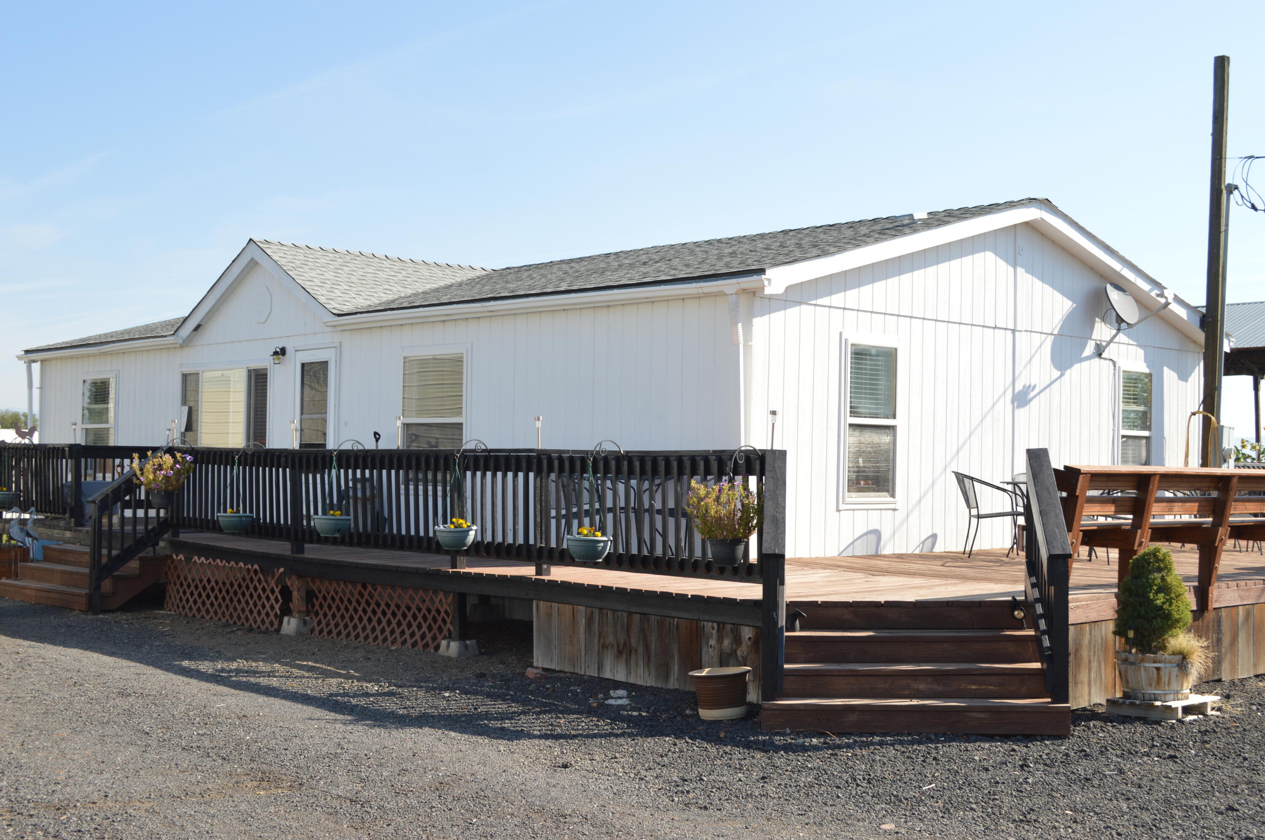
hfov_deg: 46.4
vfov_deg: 31.8
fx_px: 1474
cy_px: 420
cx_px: 632
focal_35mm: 42
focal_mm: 28
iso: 100
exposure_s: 1/200
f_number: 6.3
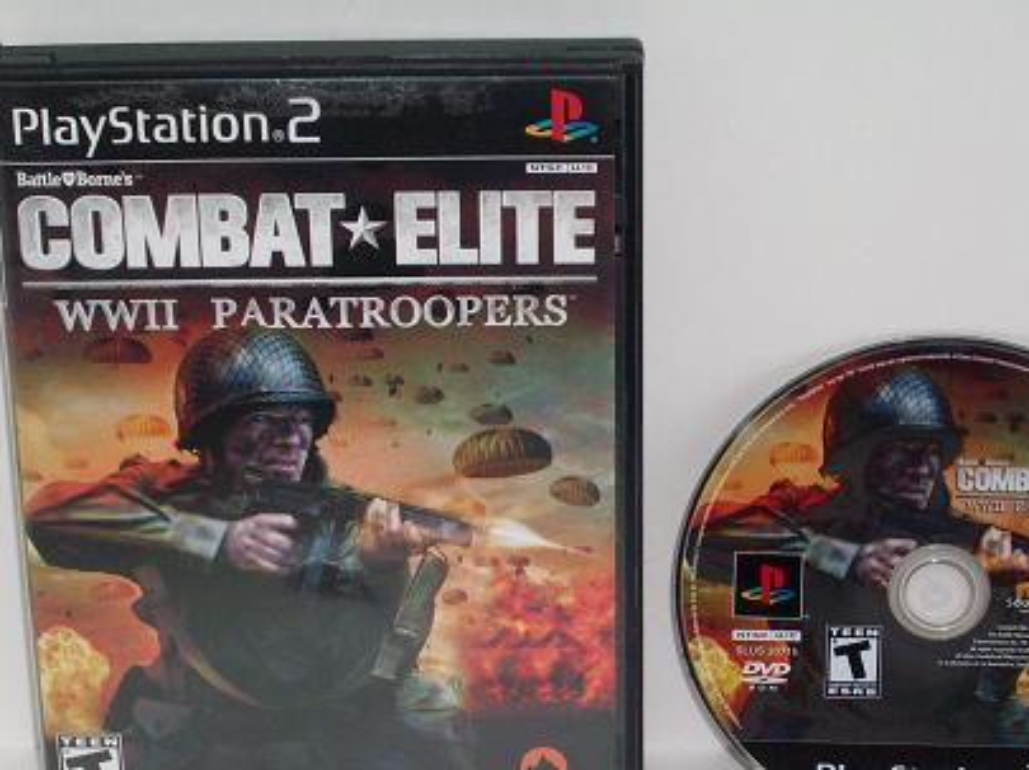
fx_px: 3505
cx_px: 575
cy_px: 471
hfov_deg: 16.7
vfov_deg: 12.5
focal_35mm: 118
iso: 160
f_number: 4.7
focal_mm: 15.3
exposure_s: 1/80.3
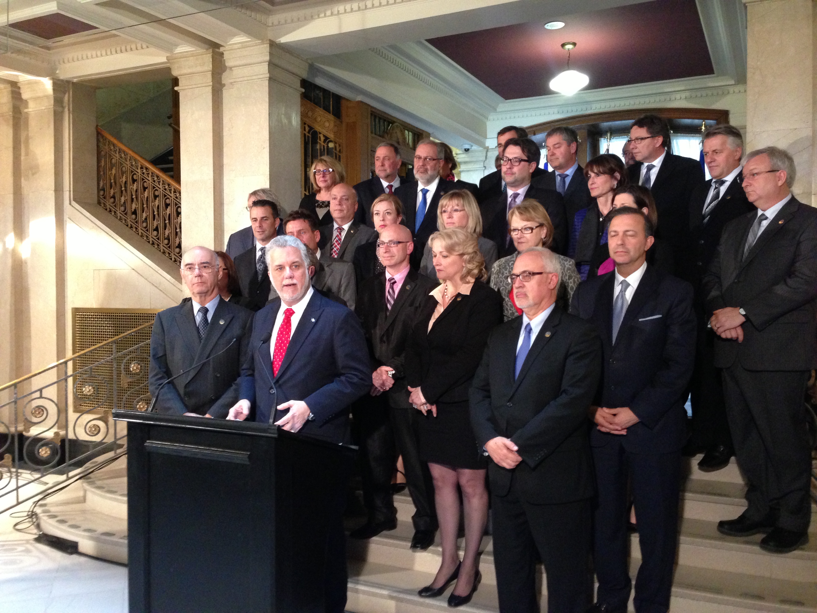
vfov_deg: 42.9
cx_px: 408
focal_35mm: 33
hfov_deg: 55.4
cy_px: 306
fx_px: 779
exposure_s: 1/20
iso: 400
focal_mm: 4.13
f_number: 2.4
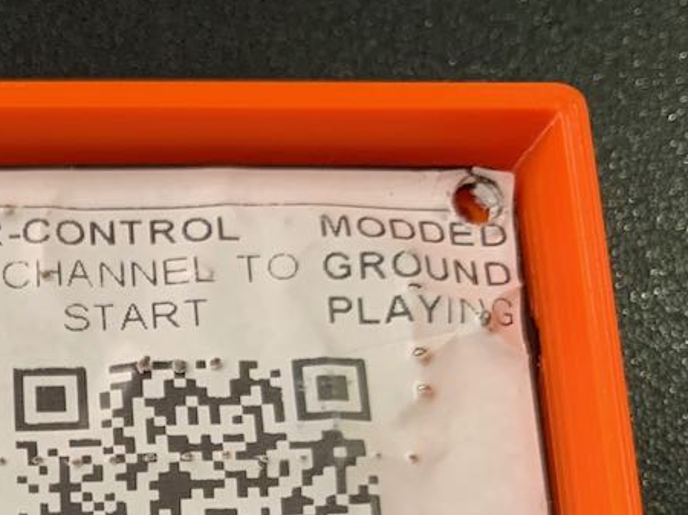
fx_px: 1470
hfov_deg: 23.6
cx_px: -180
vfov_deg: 18.4
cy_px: 686
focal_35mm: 74
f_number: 1.8
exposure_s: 1/60
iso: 125
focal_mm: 4.25
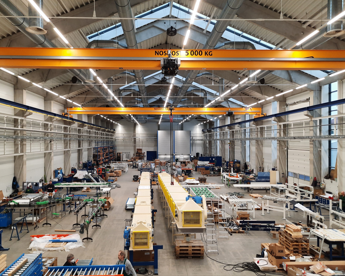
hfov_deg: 64.0
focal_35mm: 27
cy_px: 142
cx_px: 159
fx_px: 276
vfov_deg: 53.2
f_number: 2
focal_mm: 4.6
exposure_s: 1/50
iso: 125
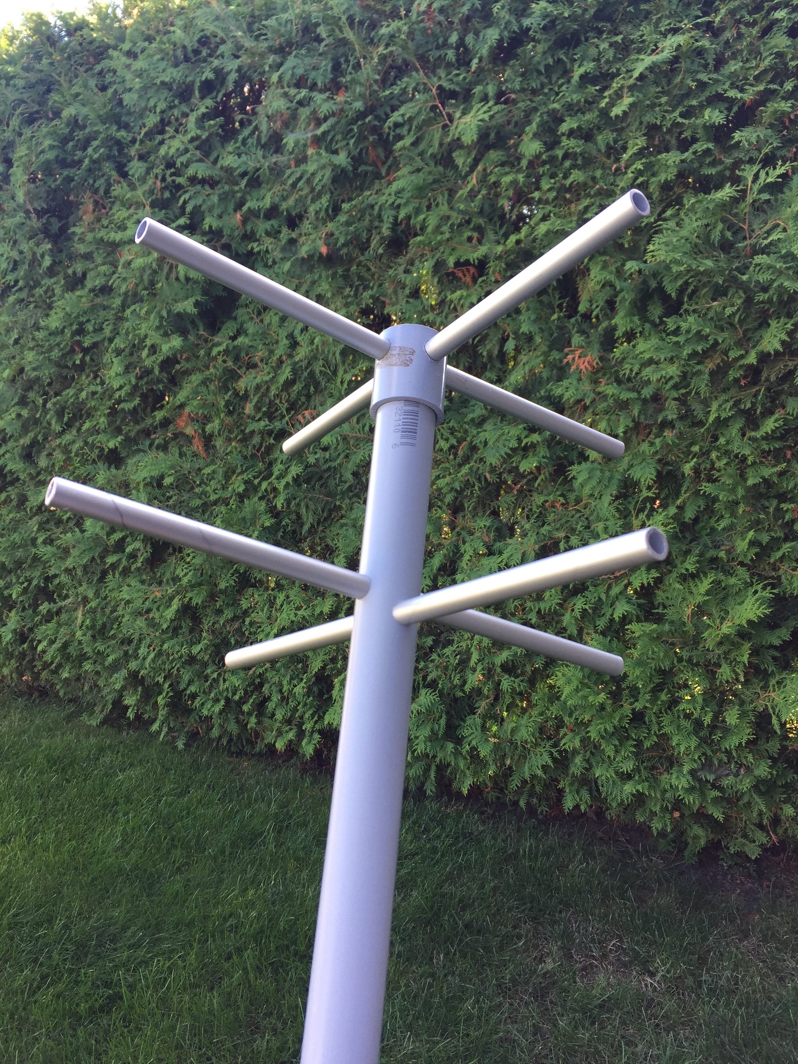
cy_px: 532
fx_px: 891
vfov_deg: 61.7
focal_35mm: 29
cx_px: 399
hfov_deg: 48.2
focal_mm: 4.15
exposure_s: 1/120
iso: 32
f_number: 2.2
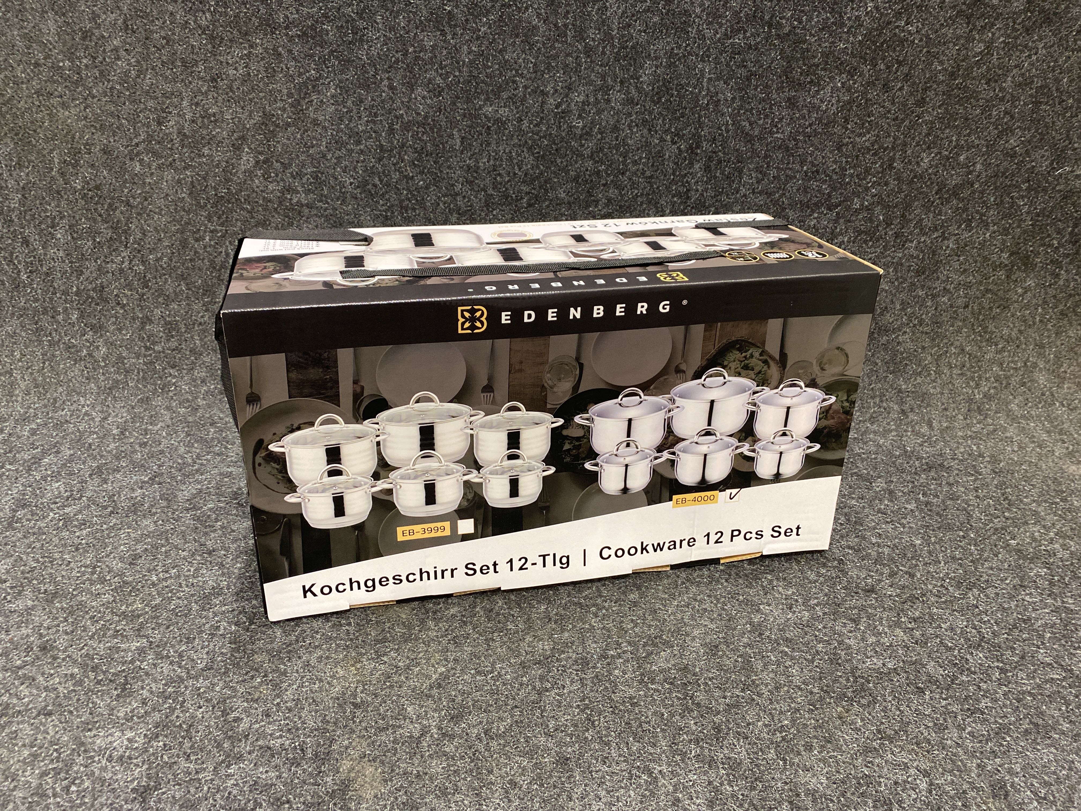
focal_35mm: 26
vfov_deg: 53.1
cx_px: 540
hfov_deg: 67.3
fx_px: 812
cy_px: 406
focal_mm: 4.25
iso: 250
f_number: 1.8
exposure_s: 1/50
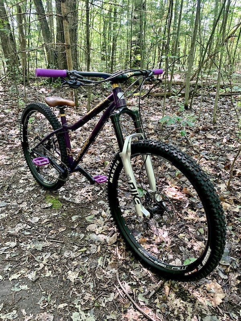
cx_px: 120
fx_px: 241
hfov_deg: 53.1
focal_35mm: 26
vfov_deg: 67.3
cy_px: 160
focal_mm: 4.25
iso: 100
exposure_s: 1/60
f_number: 1.8
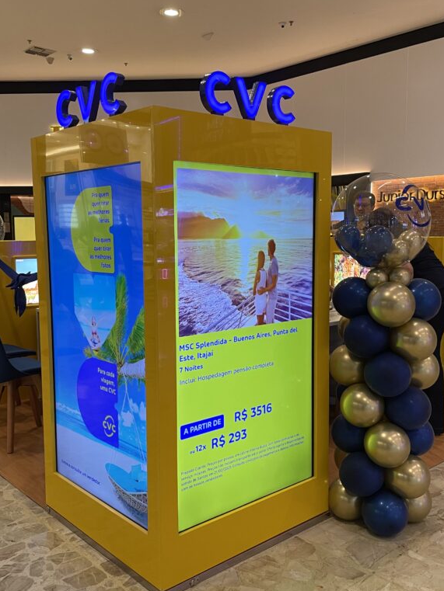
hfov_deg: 40.7
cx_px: 210
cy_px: 296
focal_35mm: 35
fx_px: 598
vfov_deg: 52.6
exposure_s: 1/60
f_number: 1.6
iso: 100
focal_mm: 4.2
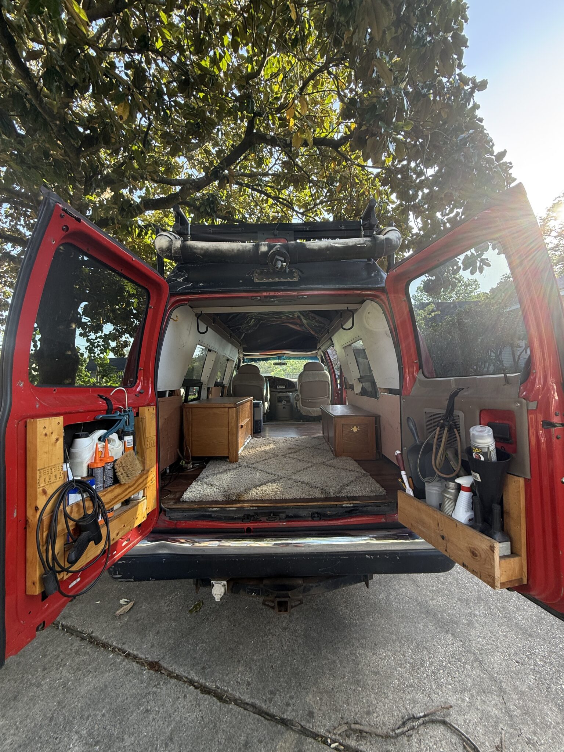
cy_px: 376
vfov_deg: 102.1
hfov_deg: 85.7
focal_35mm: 14
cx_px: 282
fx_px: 304
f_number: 2.2
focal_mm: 2.22
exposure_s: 1/127
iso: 64
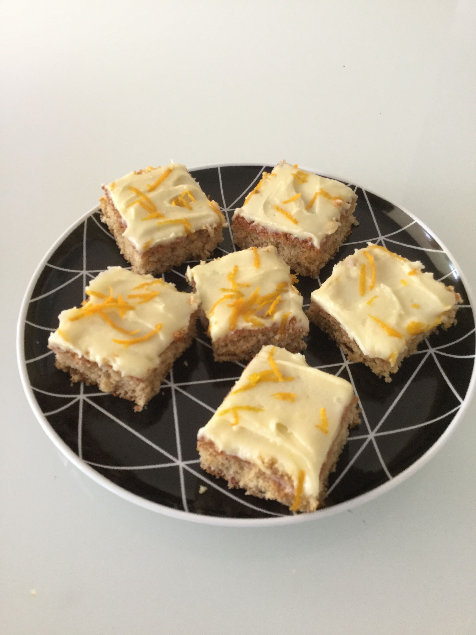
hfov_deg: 45.4
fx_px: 568
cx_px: 238
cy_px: 318
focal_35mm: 31
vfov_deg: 58.4
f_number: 2.4
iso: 100
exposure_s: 1/33
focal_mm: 3.3
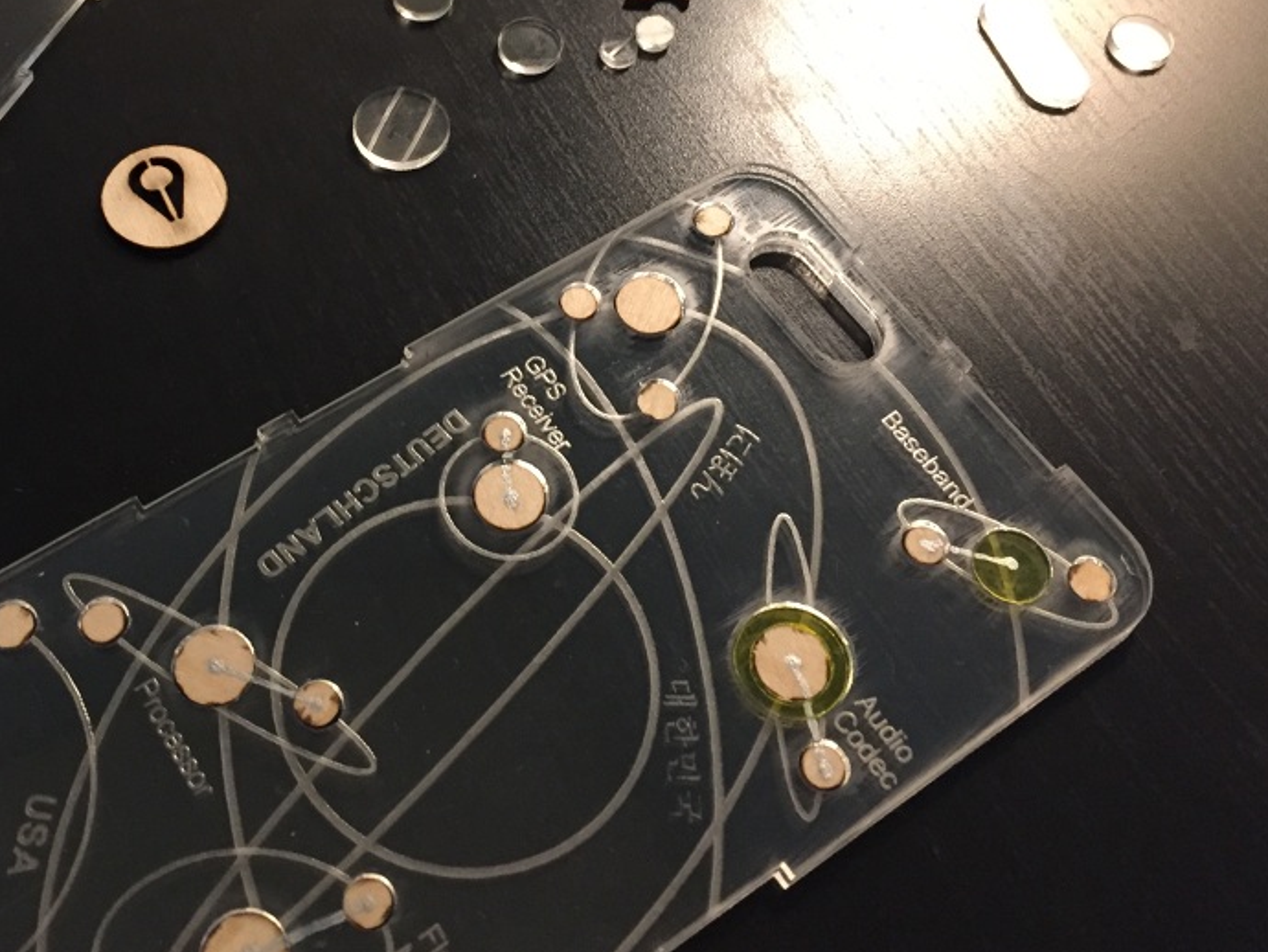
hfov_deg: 44.4
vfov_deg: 34.1
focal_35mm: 42
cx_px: 463
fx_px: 1539
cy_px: 331
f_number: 2.2
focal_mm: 4.15
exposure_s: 1/20
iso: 250
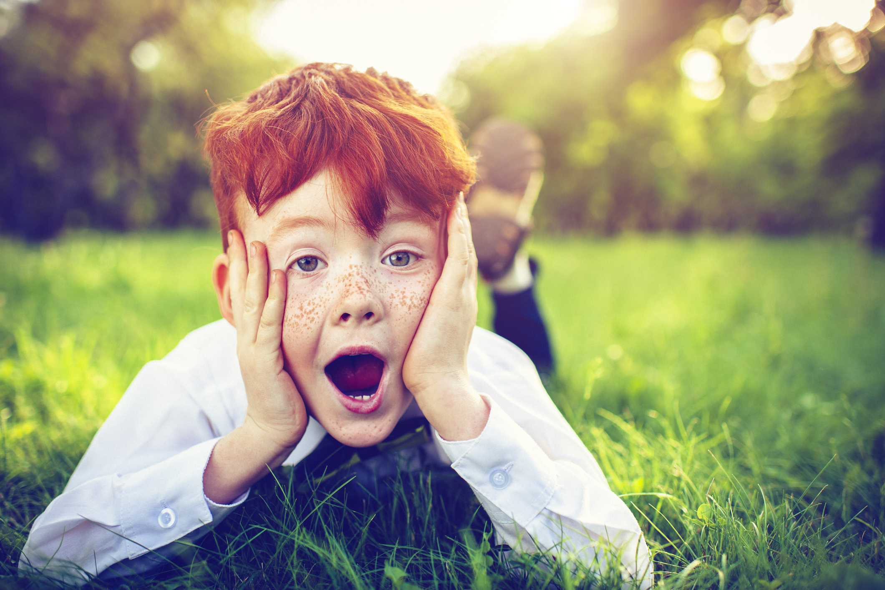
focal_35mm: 35
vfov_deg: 37.9
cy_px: 295
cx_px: 442
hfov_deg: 54.4
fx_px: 860
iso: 160
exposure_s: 1/400
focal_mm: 35
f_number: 2.5
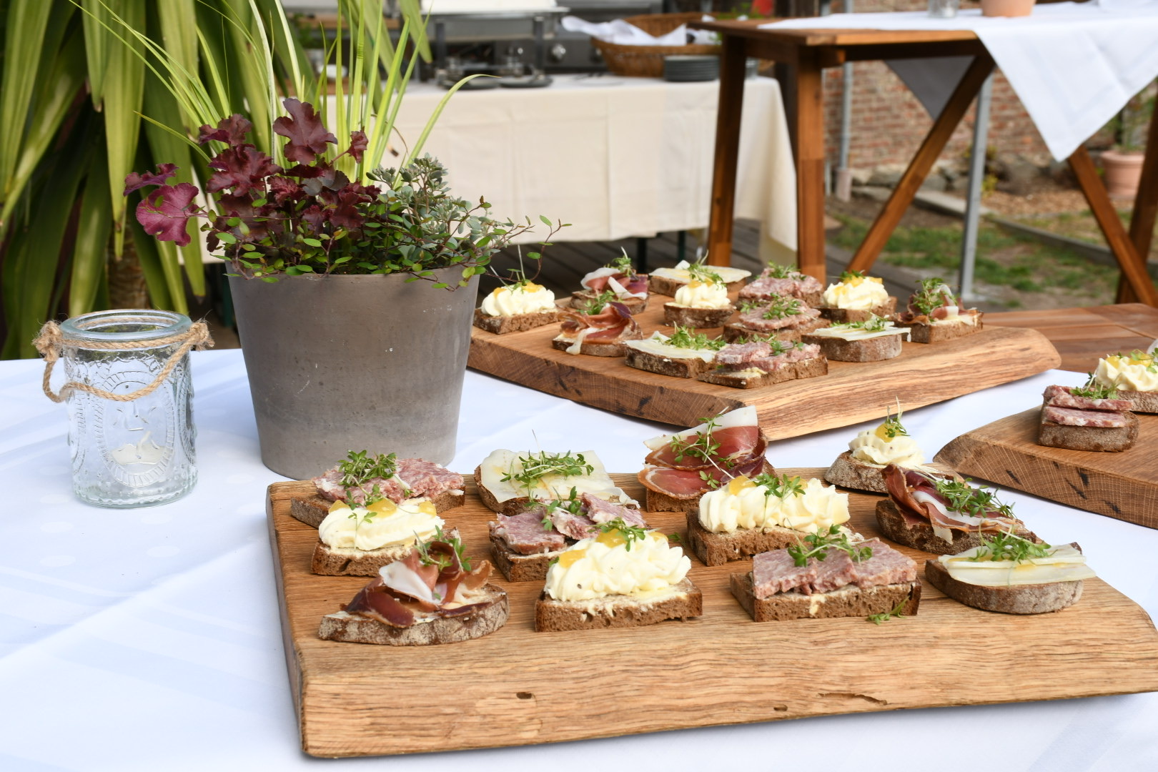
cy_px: 386
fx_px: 1673
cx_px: 579
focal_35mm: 52
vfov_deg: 26.0
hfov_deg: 38.2
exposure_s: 1/60
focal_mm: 35
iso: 140
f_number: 10
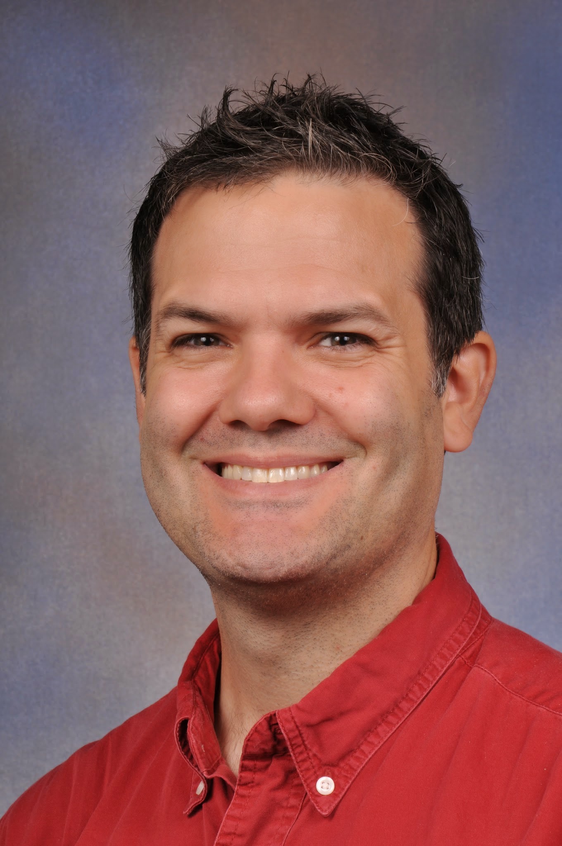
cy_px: 423
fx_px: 3698
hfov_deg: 8.7
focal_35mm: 158
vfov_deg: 13.1
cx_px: 281
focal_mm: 105
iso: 100
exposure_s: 1/200
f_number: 18
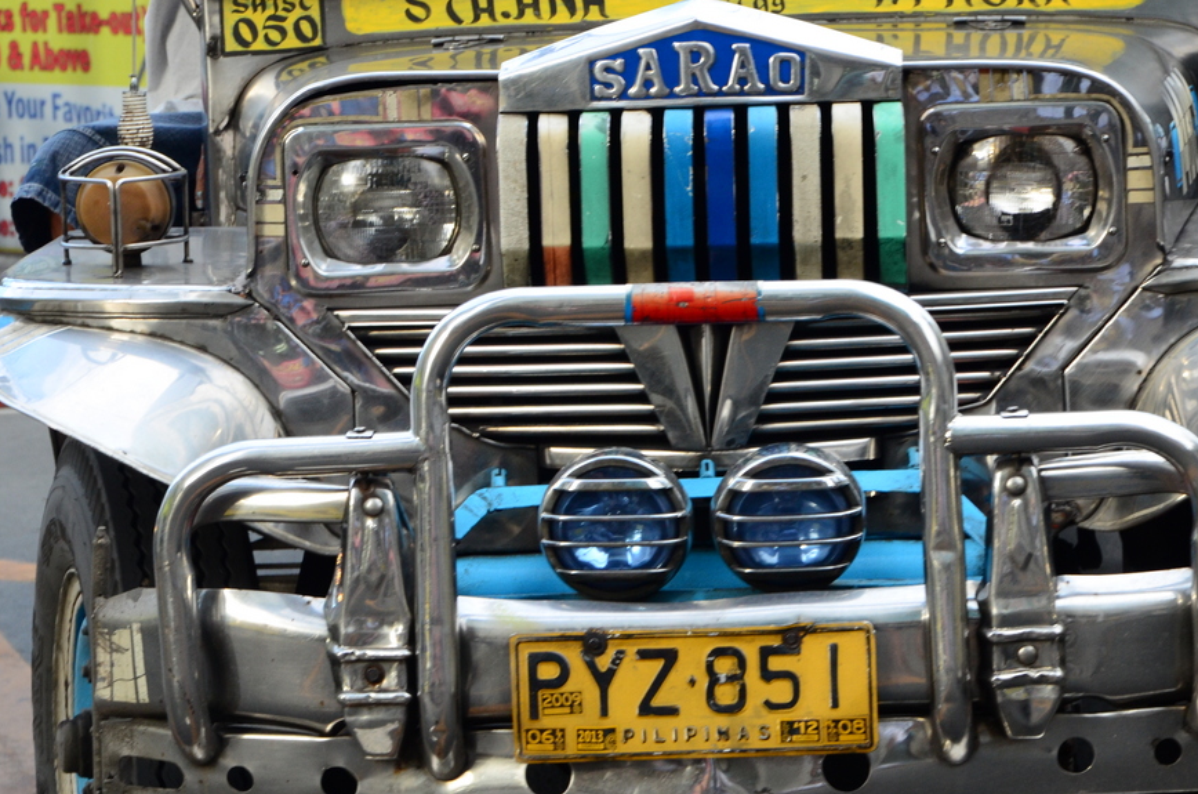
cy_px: 501
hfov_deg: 12.3
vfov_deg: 8.2
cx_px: 700
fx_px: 5546
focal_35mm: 167
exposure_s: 1/160
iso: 640
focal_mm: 80
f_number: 9
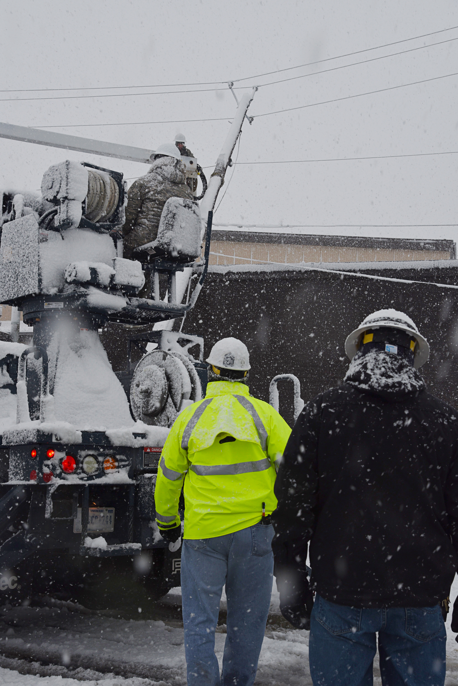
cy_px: 343
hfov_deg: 27.0
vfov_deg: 39.6
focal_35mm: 50
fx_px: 953
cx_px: 229
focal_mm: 50
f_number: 8
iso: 500
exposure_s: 1/250
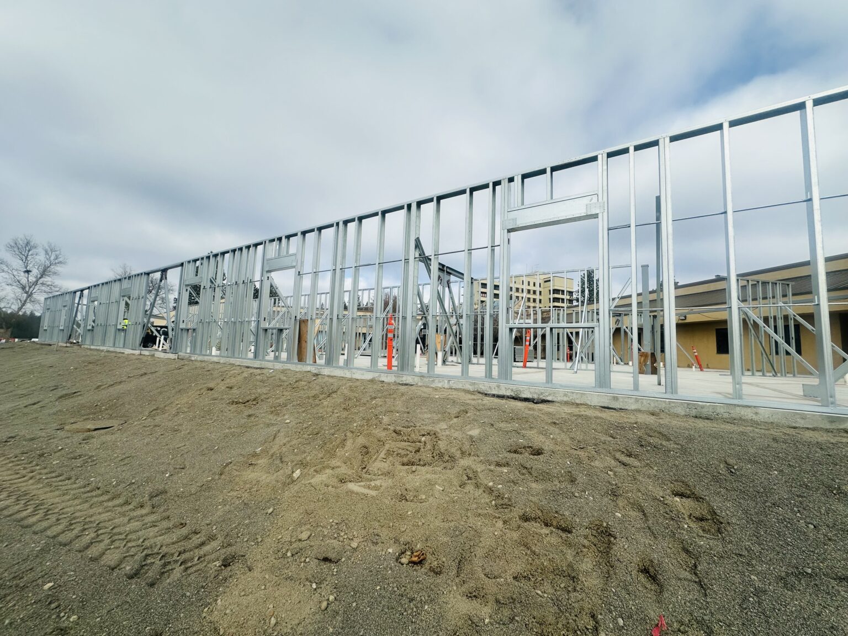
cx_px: 424
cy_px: 318
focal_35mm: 14
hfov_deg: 102.1
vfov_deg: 85.7
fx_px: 343
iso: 40
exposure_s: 1/2212
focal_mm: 2.22
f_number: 2.2
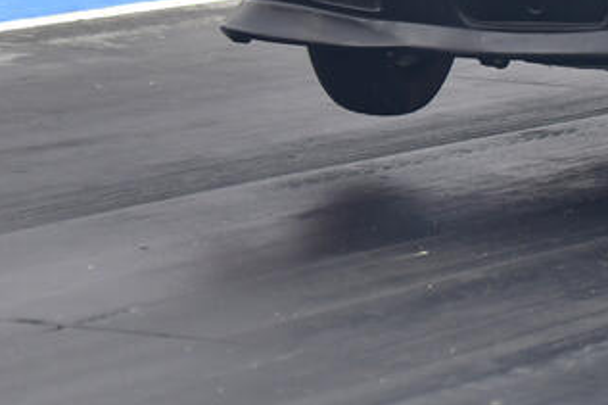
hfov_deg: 5.3
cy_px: -144
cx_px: 855
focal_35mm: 383
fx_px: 6465
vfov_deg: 3.6
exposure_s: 1/1000
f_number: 3.2
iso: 400
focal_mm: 95
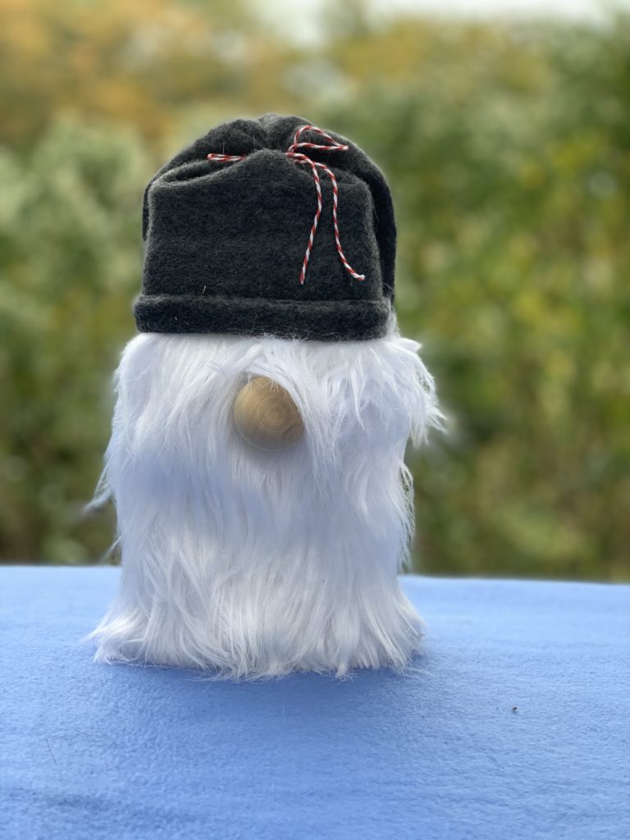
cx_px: 315
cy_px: 420
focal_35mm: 52
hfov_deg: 28.0
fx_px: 1262
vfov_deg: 36.8
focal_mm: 6
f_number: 2.4
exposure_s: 1/129
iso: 16
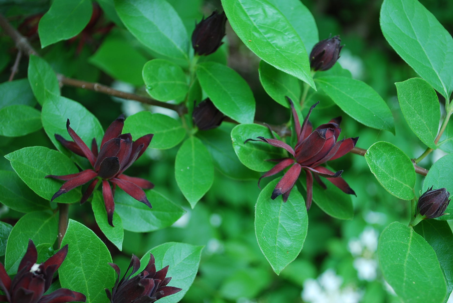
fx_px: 680
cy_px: 152
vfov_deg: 25.1
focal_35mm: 54
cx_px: 226
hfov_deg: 36.8
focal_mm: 36
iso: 200
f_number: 5.3
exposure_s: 1/50
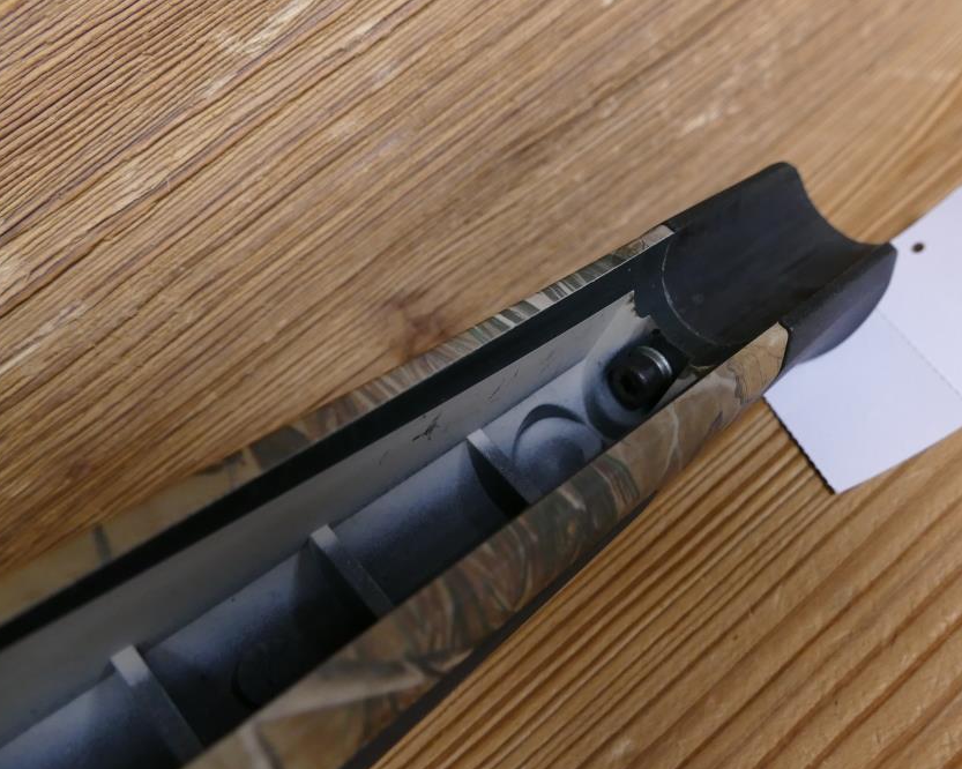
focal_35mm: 30
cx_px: 557
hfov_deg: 58.5
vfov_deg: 48.5
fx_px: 854
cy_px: 391
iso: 800
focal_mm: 9.46
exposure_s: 1/60
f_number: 2.9
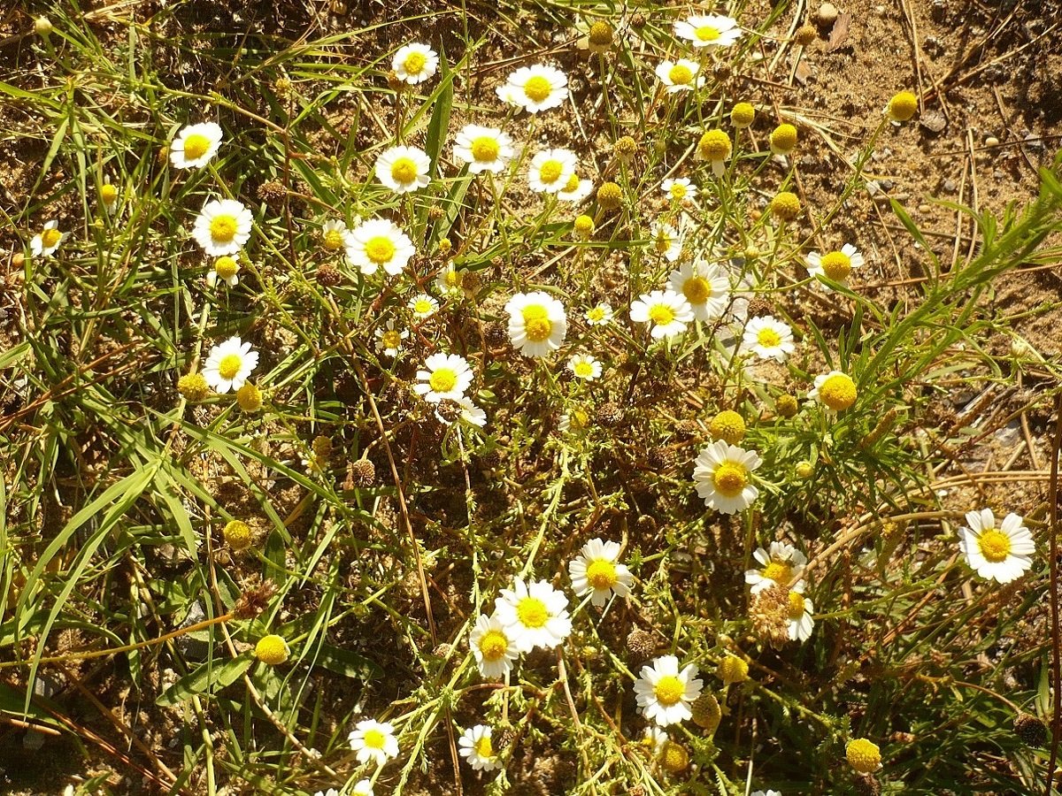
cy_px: 398
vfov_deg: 40.7
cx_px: 531
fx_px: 1074
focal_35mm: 35
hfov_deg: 52.6
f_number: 2.8
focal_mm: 5.8
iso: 100
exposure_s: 1/800
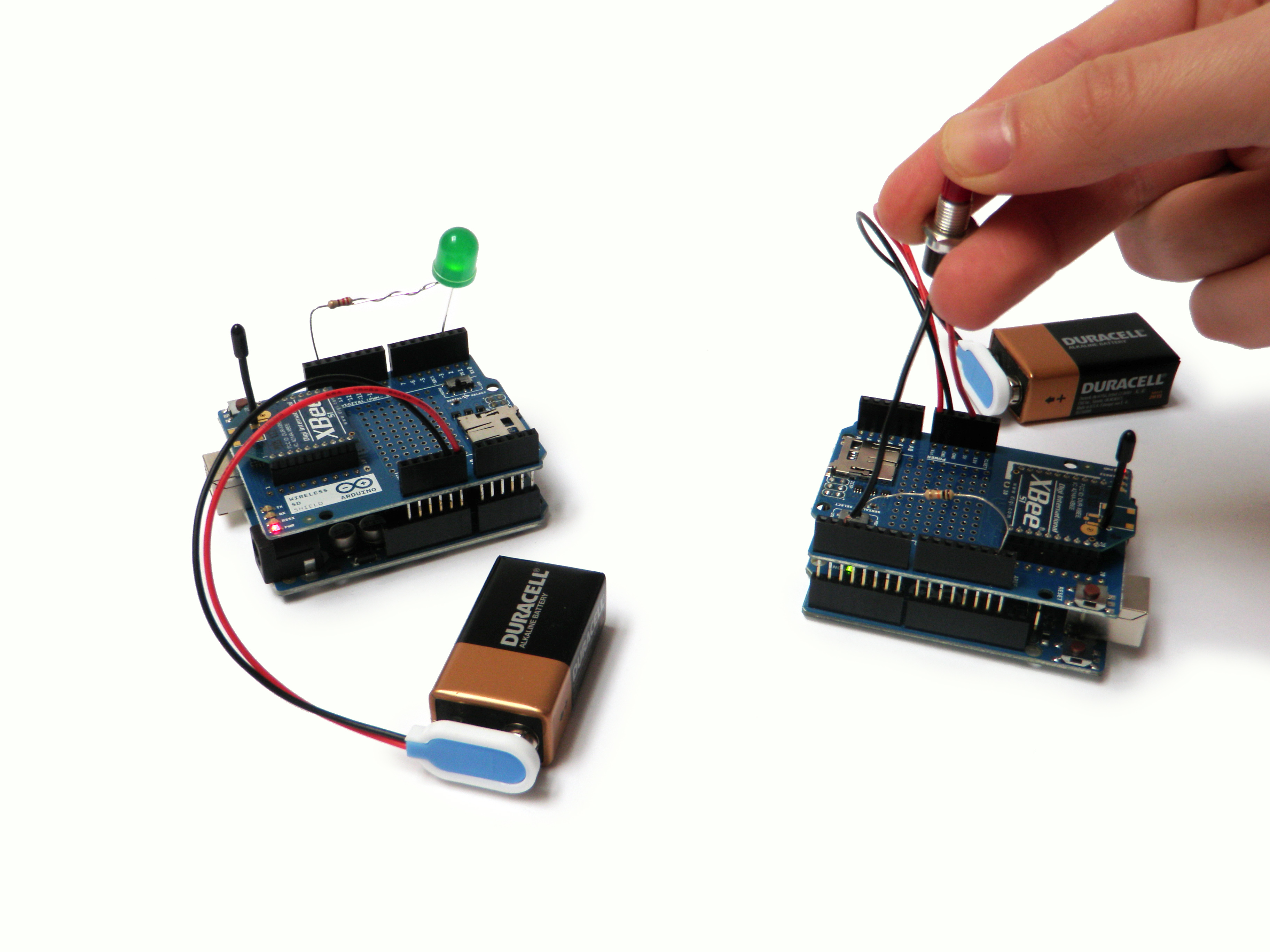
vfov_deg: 39.7
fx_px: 1321
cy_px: 476
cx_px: 635
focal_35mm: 36
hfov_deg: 51.4
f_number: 4.1
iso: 50
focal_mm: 6.53
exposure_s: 1/50
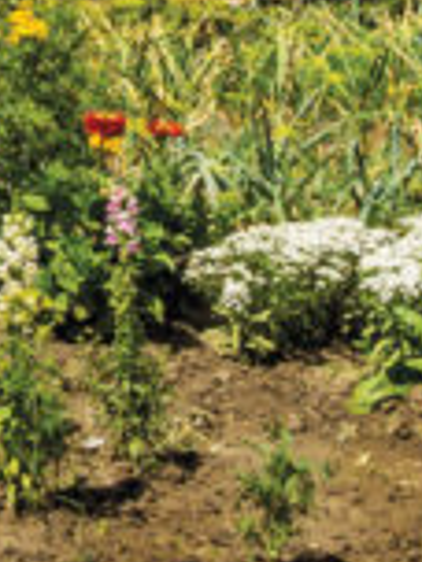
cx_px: -590
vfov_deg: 15.0
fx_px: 2081
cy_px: -52
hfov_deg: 10.1
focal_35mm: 128
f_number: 14
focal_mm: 18
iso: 400
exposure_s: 1/500
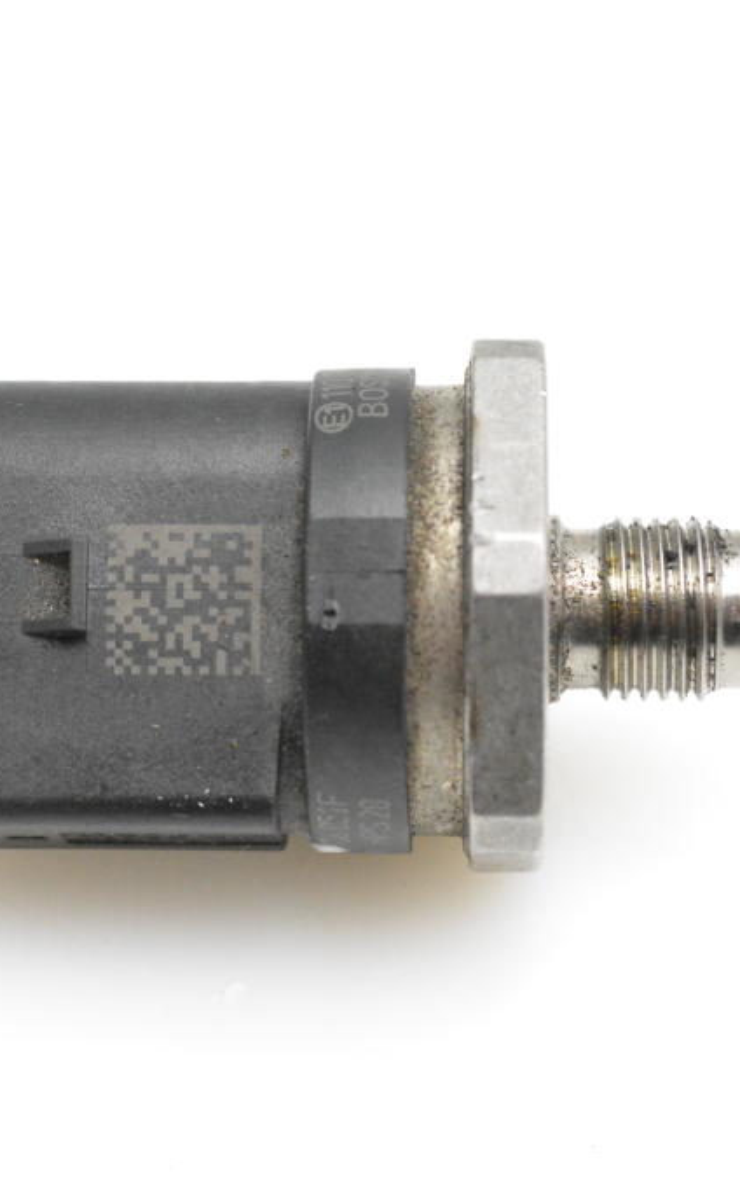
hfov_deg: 10.3
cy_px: 594
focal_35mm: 127
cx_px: 295
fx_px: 4093
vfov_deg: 16.5
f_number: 10
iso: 6400
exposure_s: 1/400
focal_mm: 55
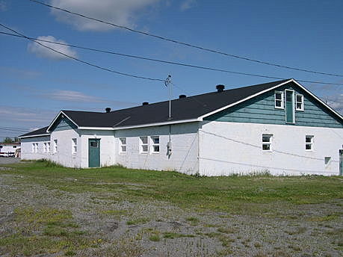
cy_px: 128
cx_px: 172
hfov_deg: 49.0
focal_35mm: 38
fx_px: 376
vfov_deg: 37.7
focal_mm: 8
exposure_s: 1/399
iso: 100
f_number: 7.6
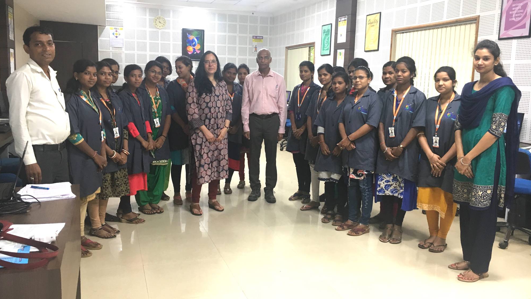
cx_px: 263
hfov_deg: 61.0
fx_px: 451
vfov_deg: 36.7
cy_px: 137
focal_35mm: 32
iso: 100
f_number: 2.2
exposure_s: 1/33
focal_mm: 4.15
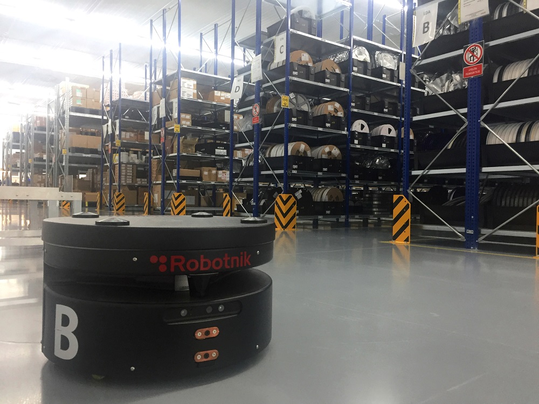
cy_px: 202
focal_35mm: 29
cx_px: 270
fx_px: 452
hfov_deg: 61.7
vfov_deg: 48.2
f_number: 2.2
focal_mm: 4.15
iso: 125
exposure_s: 1/33
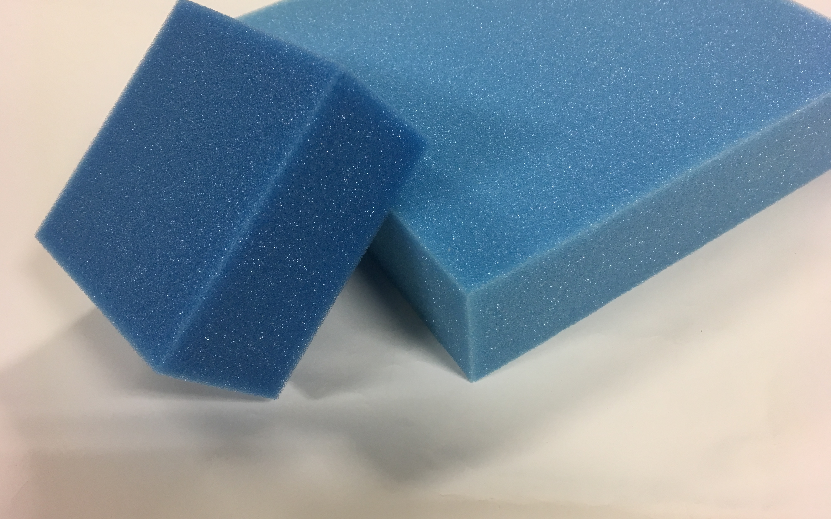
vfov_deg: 40.6
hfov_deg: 61.2
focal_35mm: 31
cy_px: 245
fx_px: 702
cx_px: 412
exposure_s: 1/30
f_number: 2.2
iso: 64
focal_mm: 4.15
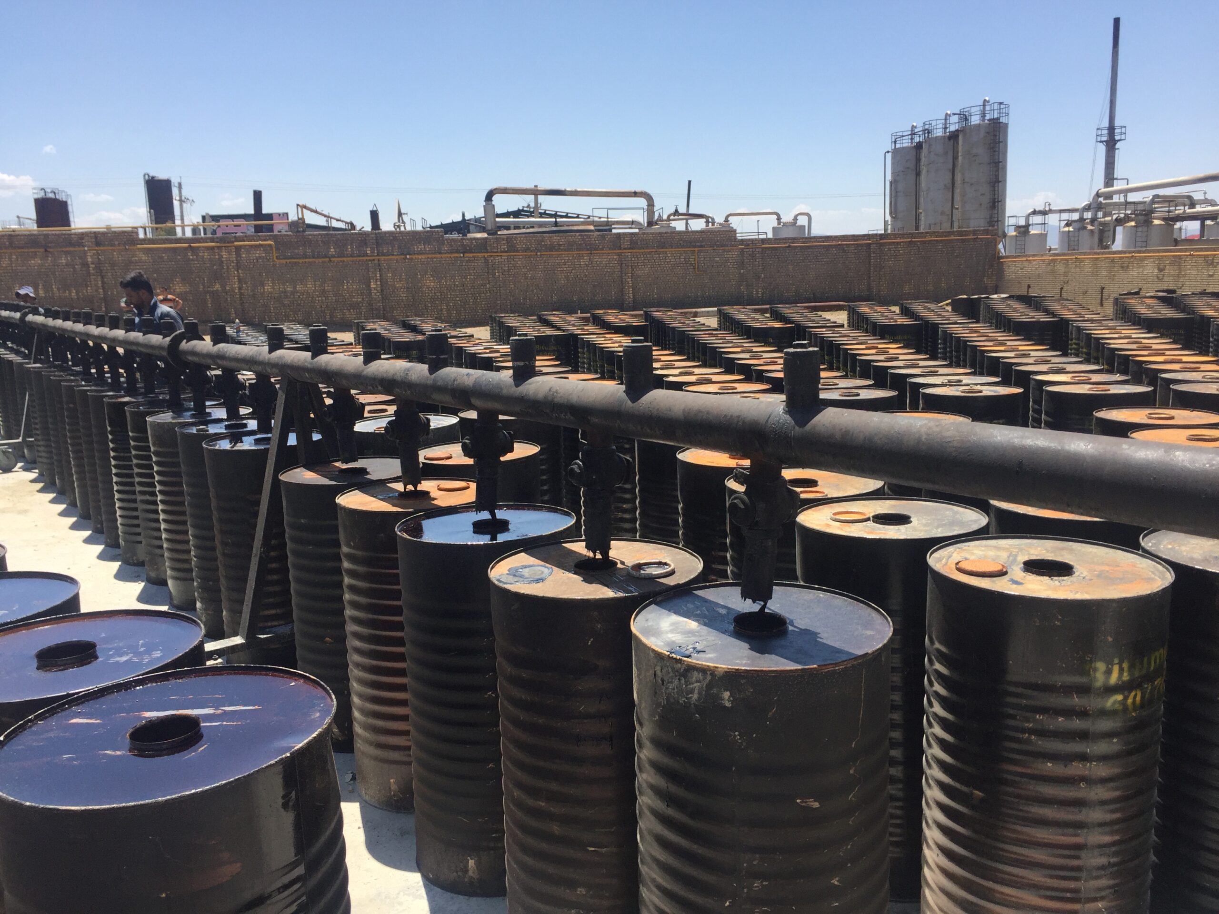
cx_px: 610
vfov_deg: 48.2
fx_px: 1021
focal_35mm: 29
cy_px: 457
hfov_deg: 61.7
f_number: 2.2
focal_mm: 4.15
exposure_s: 1/1980
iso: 32
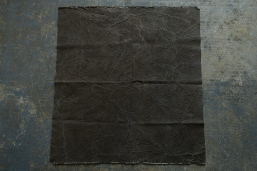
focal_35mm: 38
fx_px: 271
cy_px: 86
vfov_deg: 35.0
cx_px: 128
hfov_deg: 50.7
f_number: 13
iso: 800
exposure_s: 1/25
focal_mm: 25.4
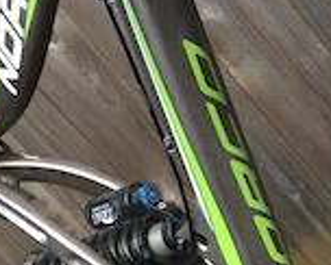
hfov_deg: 12.6
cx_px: 390
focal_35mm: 149
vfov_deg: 10.4
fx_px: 1462
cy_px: 154
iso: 125
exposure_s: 1/30
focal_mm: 4.15
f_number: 2.2
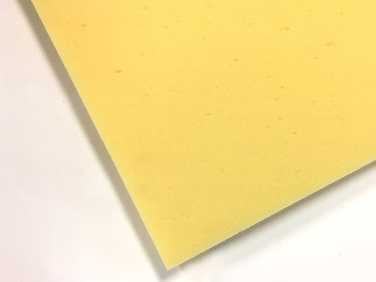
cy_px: 141
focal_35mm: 29
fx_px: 315
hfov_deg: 61.7
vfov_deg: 48.2
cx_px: 188
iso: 50
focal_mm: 4.15
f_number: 2.2
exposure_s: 1/30
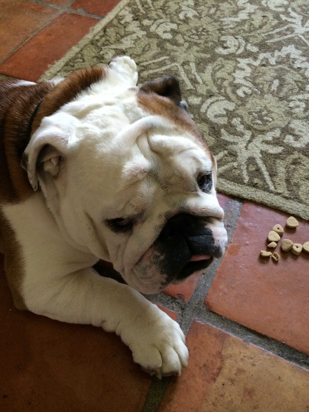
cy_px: 206
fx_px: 357
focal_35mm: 30
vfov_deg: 60.0
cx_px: 154
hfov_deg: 46.8
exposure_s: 1/30
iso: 250
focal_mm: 4.12
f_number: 2.2
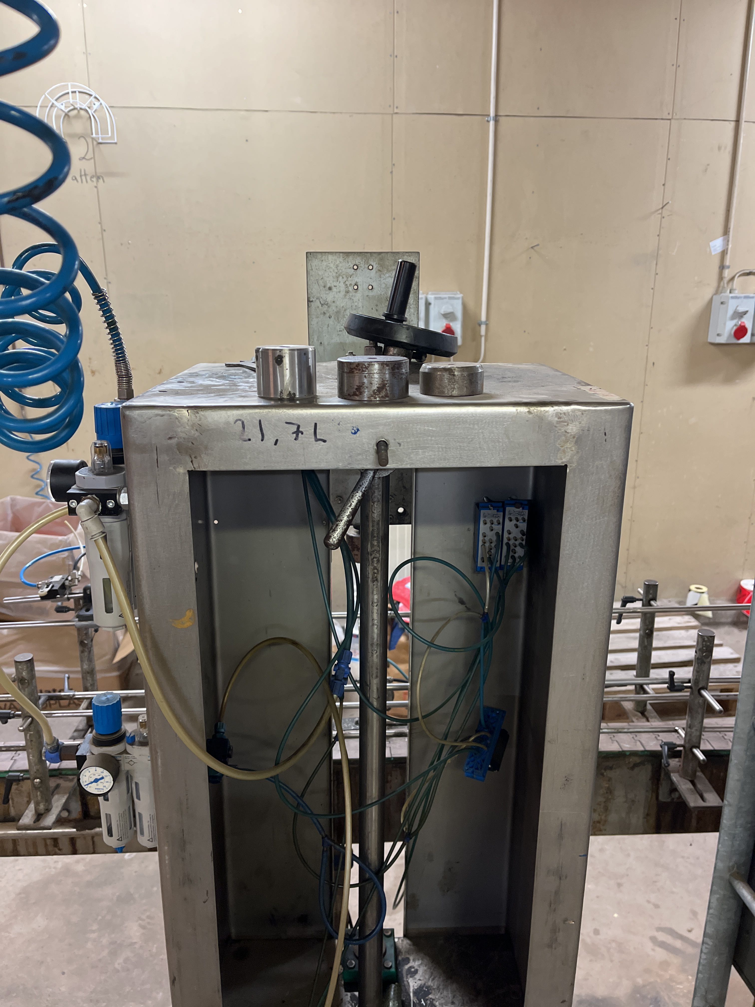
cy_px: 504
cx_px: 378
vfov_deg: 67.3
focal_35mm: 26
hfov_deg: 53.1
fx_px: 756
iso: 200
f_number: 1.6
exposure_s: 1/50
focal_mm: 5.1
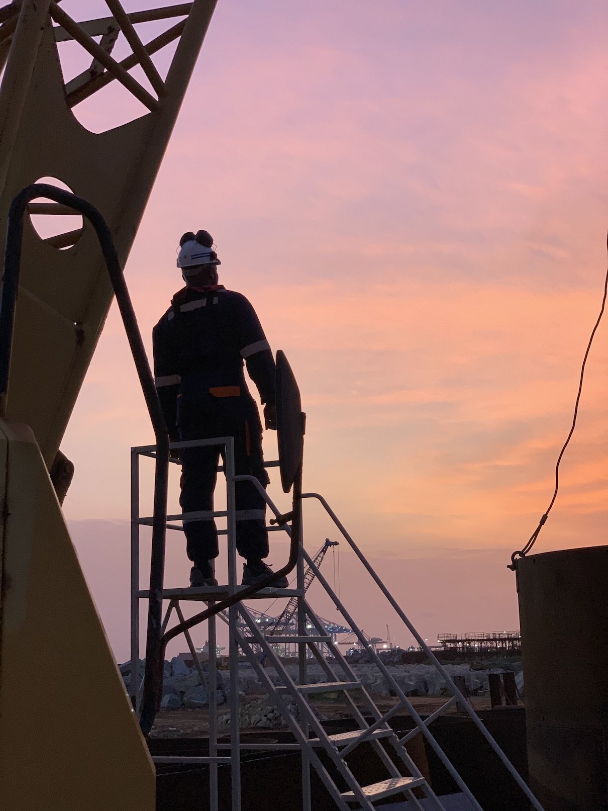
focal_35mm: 52
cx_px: 304
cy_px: 406
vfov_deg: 36.8
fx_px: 1218
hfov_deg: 28.0
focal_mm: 6
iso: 125
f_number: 2.4
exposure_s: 1/100
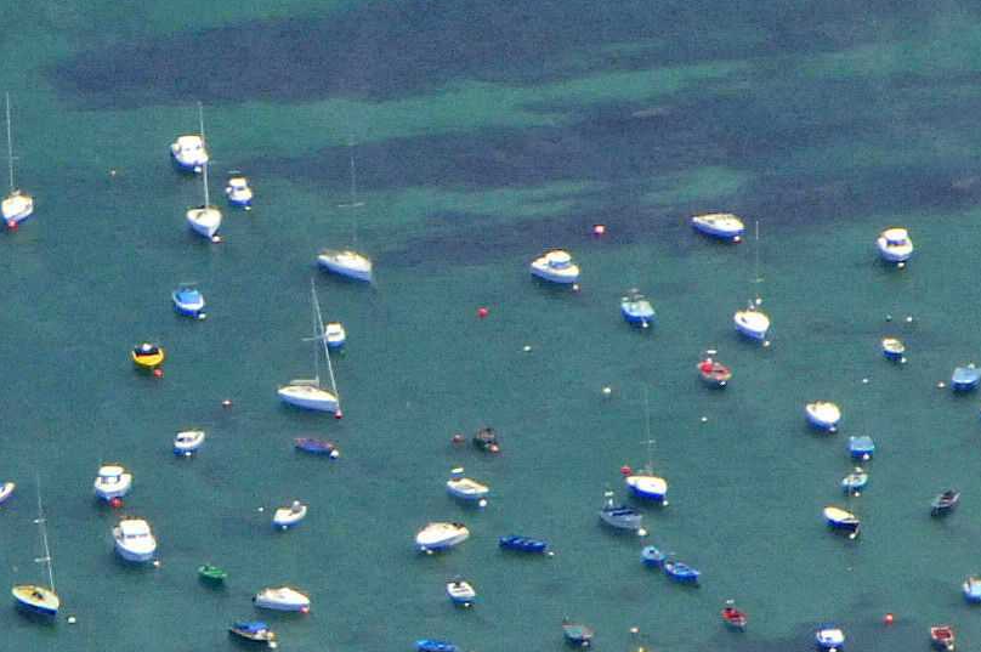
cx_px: -1
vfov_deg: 1.4
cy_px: 535
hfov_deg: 2.2
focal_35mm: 955
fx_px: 25997
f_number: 8.5
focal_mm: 120
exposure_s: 1/1000
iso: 400
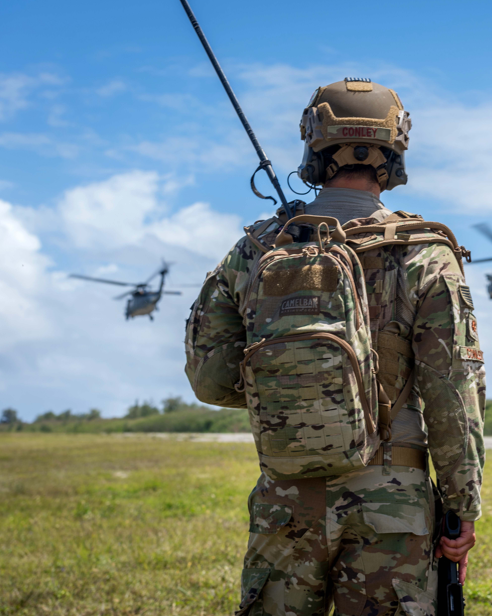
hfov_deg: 15.3
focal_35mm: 99
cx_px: 453
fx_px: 1802
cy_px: 309
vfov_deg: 19.4
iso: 100
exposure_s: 1/160
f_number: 8
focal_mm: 70
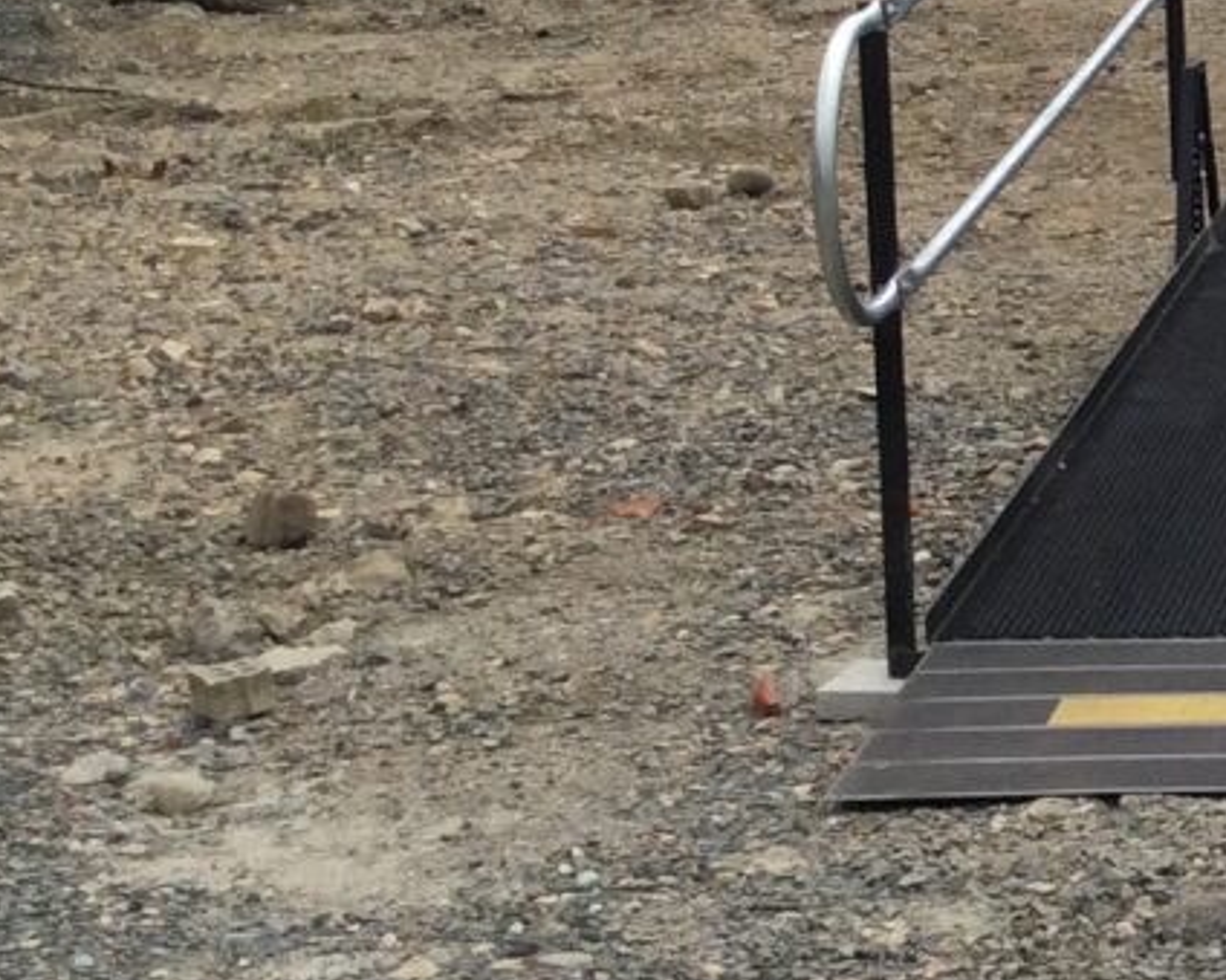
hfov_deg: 15.5
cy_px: 94
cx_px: 1926
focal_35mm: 113
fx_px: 4099
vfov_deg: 13.5
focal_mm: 3.3
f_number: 2.4
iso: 32
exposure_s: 1/1144
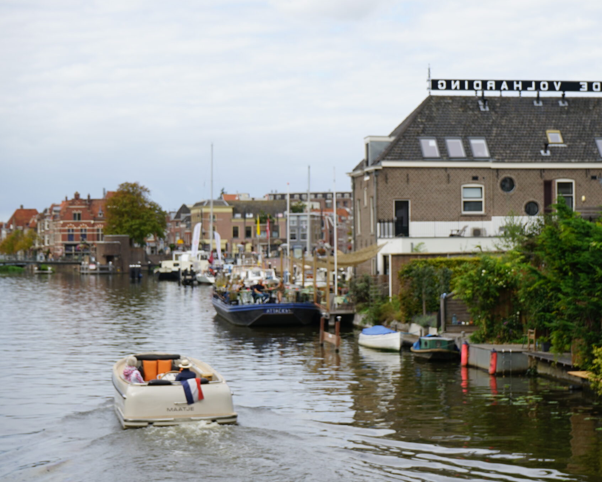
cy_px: 241
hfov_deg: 24.7
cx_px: 358
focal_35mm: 77
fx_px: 1372
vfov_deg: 19.9
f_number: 9
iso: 100
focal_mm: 68
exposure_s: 1/125
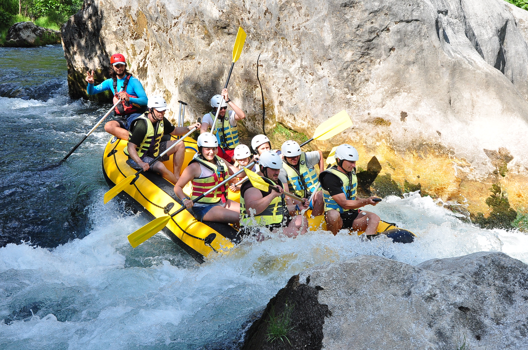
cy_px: 175
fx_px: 769
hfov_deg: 37.9
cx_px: 264
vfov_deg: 25.7
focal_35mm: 52
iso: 640
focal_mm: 35
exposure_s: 1/640
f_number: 7.1
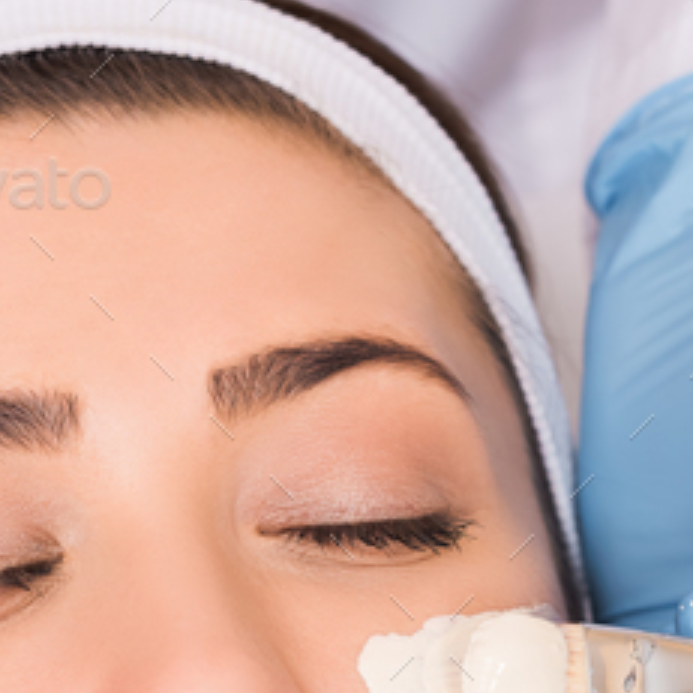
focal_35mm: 163
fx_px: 3692
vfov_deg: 10.3
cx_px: 417
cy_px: 1062
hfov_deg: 10.7
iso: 80
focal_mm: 50
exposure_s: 1/160
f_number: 4.5
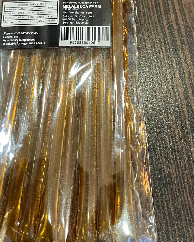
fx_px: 359
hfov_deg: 30.0
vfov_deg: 36.4
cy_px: 57
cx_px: 61
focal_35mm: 50
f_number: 1.8
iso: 100
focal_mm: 3.99
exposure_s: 1/50
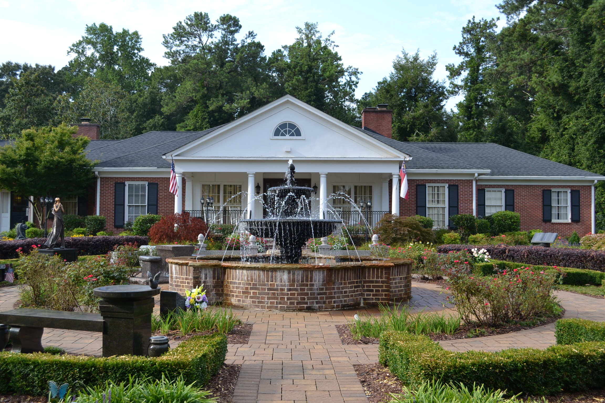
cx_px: 302
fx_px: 655
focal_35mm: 39
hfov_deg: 49.6
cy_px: 202
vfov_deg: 34.2
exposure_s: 1/160
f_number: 6.3
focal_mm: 26
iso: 100
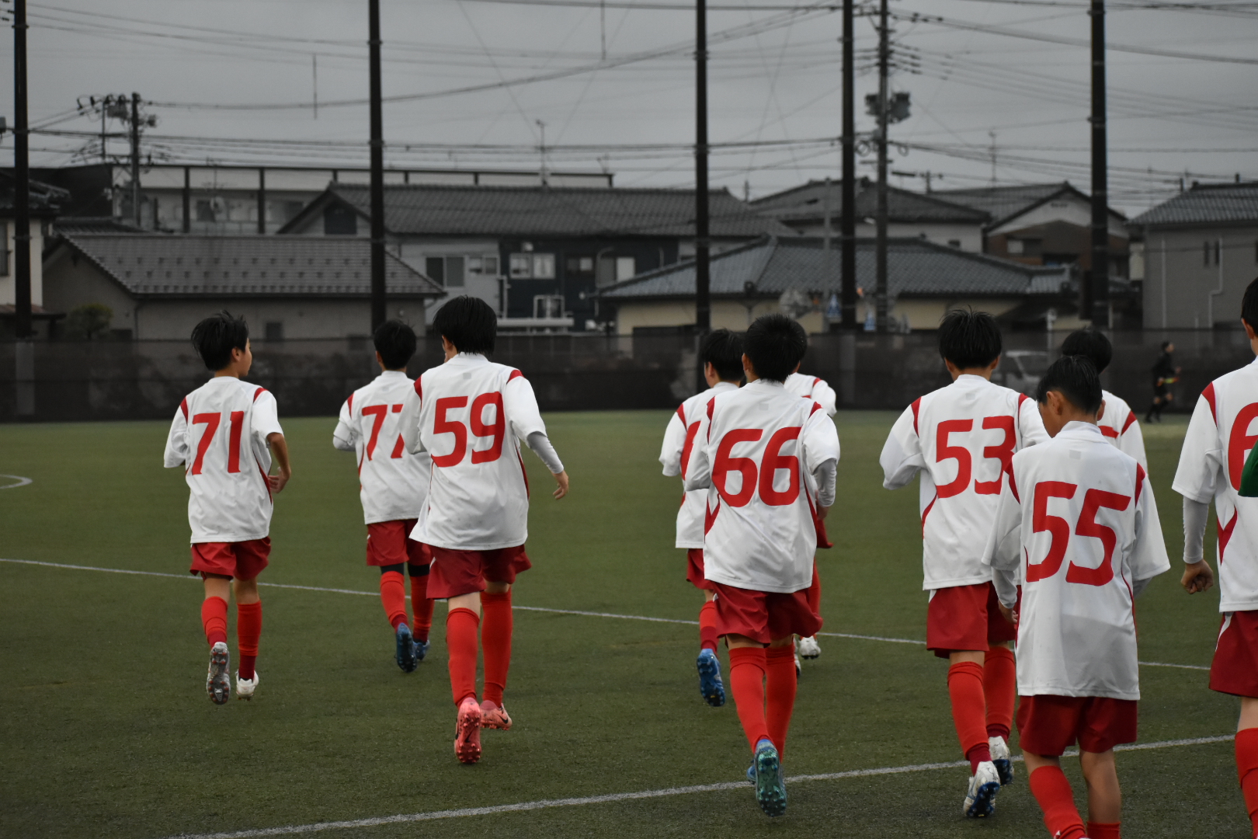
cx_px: 629
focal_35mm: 105
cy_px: 420
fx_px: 3669
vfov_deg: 13.0
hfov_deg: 19.5
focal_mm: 70
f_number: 4.5
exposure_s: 1/500
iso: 2200
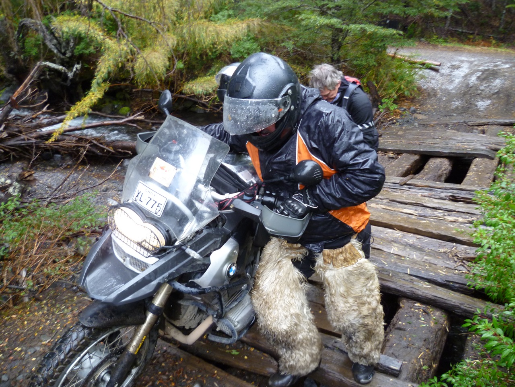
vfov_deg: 49.7
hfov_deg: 63.4
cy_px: 194
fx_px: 417
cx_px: 258
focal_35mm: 28
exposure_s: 1/100
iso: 160
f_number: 2.8
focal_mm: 5
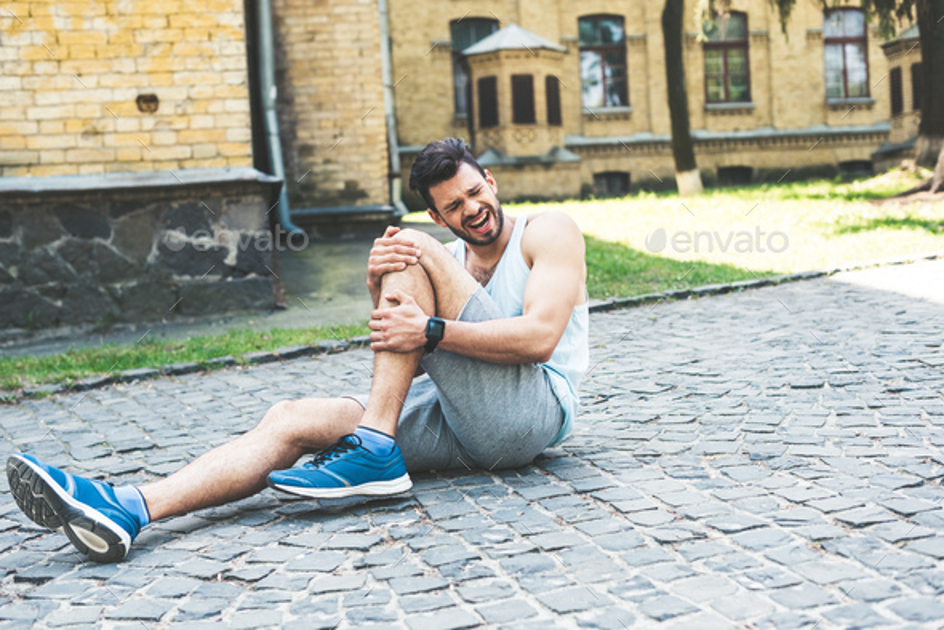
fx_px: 1312
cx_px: 472
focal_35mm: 50
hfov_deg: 39.6
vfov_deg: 27.0
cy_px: 315
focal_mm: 50
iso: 250
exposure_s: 1/400
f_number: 3.5
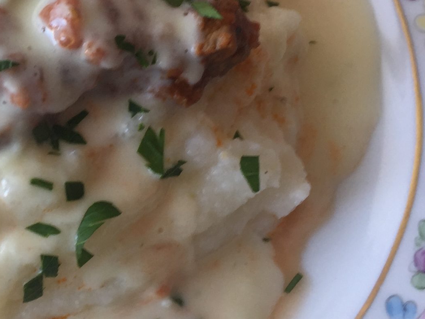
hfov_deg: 25.9
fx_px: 872
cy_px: 104
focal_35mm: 71
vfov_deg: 20.6
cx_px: -4
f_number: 2.2
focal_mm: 4.15
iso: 32
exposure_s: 1/50
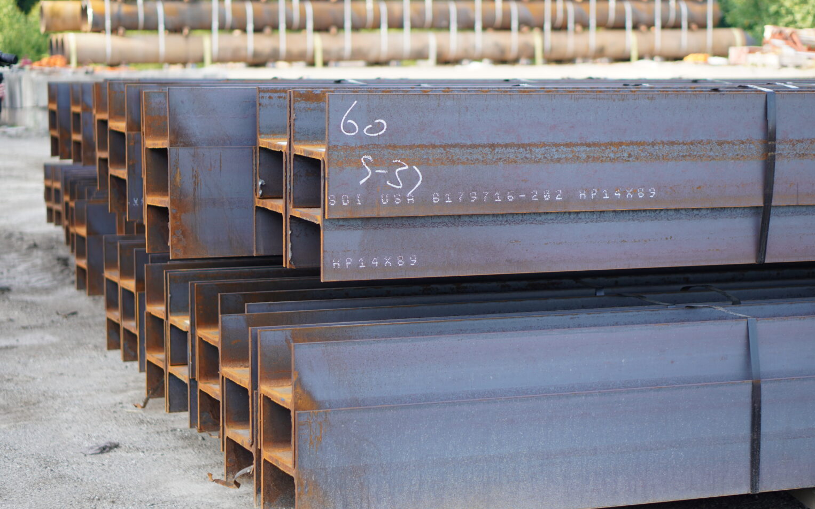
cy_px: 257
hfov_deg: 26.8
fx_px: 1710
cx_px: 410
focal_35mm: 77
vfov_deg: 16.9
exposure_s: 1/500
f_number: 2
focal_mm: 50
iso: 100
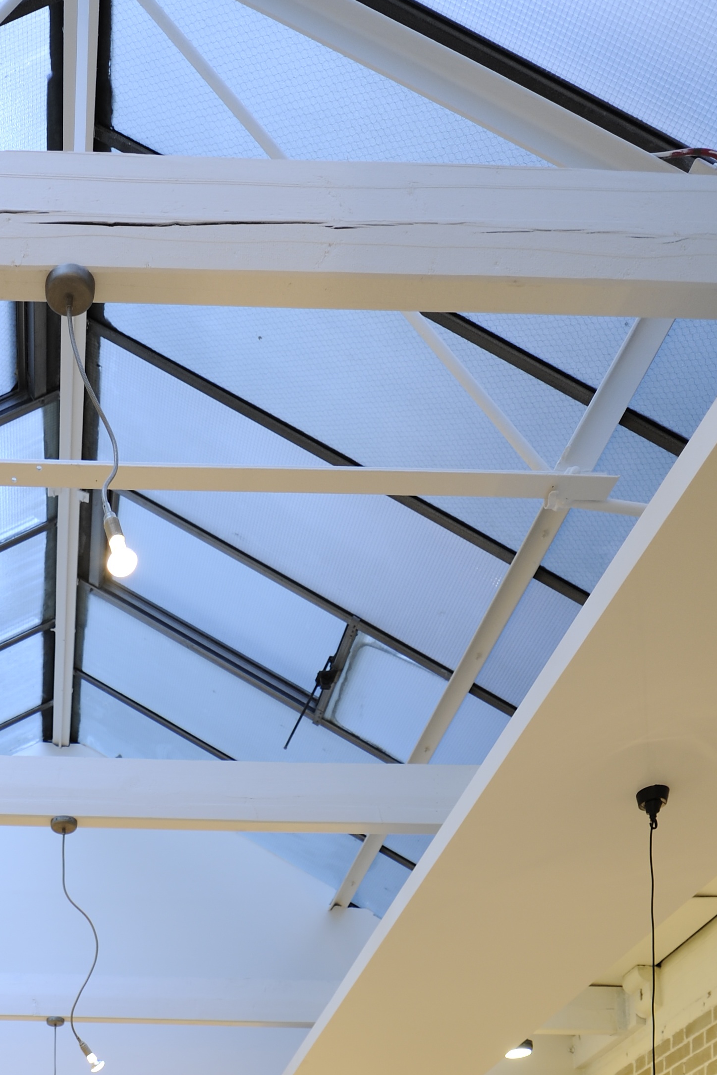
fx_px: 1165
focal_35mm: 39
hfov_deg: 32.2
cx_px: 44
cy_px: 1357
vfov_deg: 35.7
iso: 100
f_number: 2.8
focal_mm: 14
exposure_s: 1/25
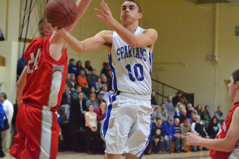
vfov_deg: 13.0
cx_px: 120
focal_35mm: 105
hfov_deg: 19.5
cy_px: 80
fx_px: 697
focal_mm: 70
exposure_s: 1/500
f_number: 4
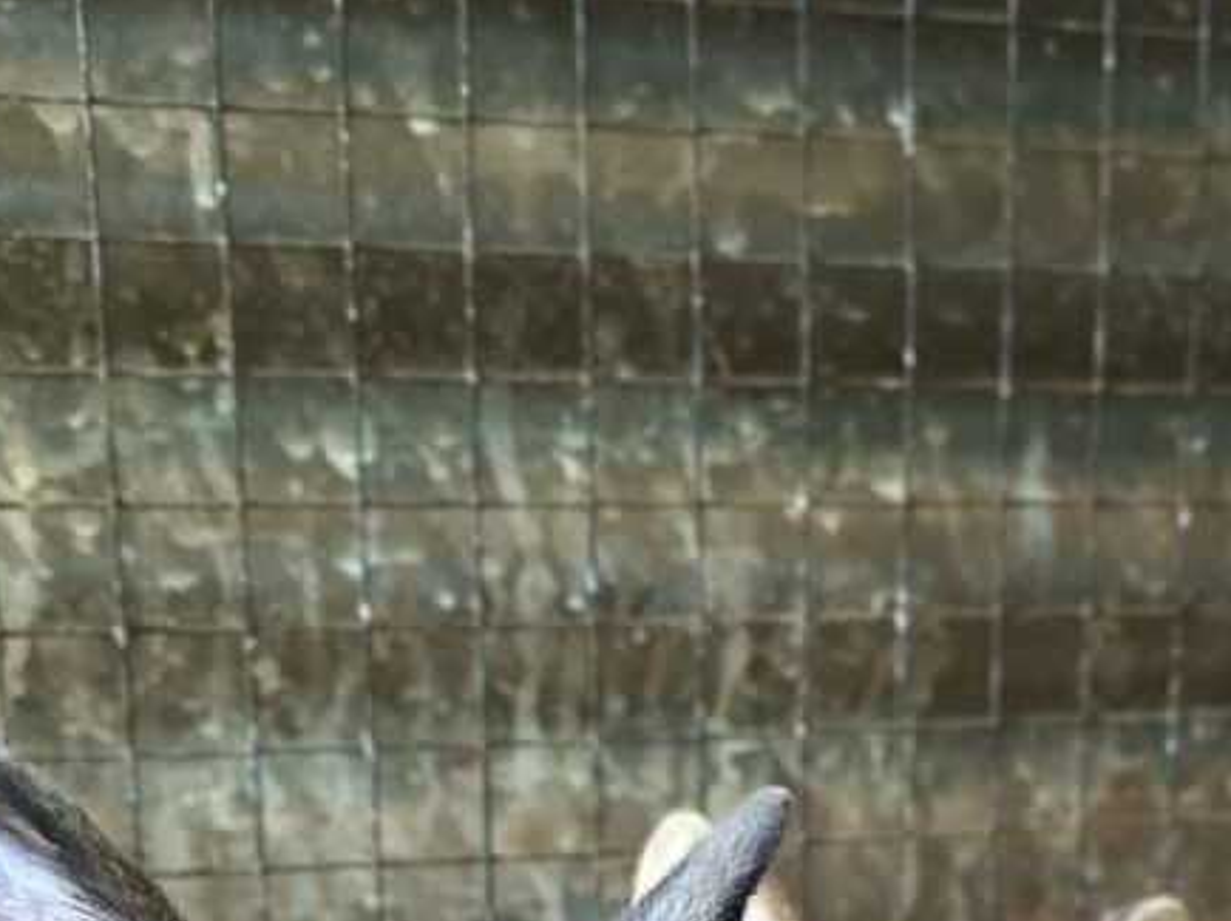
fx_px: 3021
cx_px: 1143
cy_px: 1374
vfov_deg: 15.9
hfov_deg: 22.4
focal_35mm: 85
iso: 500
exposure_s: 1/60
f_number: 1.78
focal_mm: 6.86
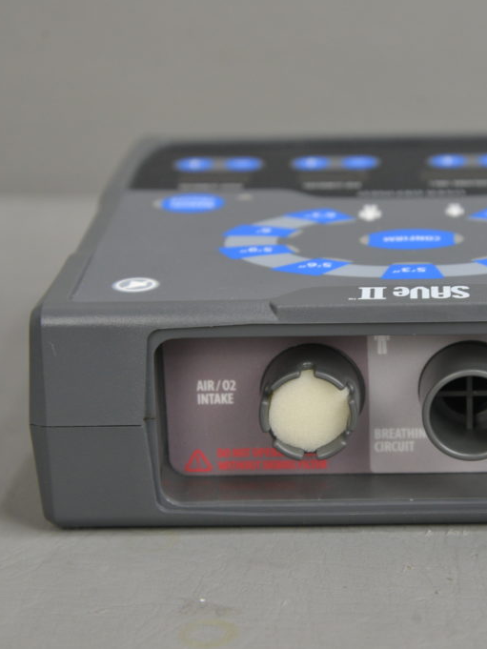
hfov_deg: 12.0
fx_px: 2307
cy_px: 324
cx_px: 387
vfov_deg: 16.0
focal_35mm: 123
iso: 1000
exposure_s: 1/80
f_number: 7.1
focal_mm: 85
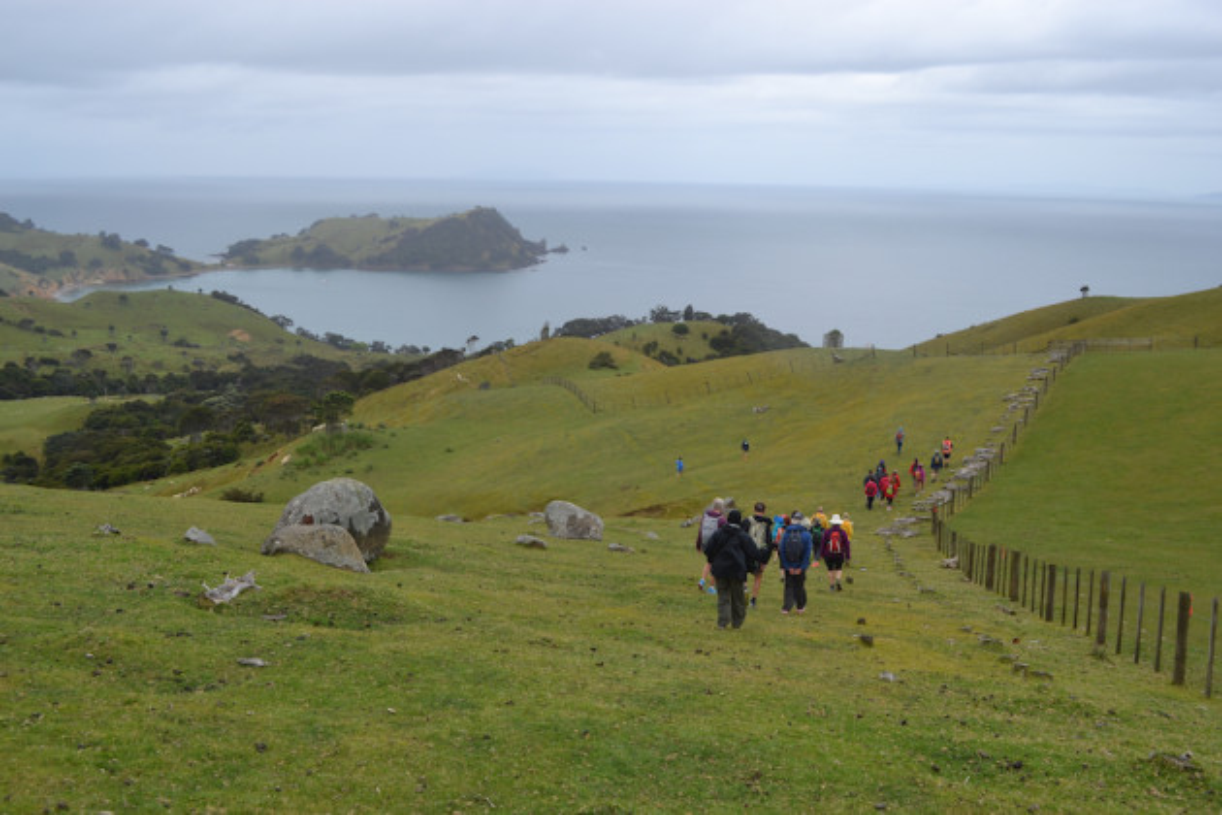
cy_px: 408
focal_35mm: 33
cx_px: 611
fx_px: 1120
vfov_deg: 40.0
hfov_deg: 57.2
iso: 100
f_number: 8
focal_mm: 22
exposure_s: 1/250
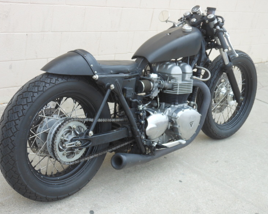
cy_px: 107
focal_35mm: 53
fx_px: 420
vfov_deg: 28.6
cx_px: 123
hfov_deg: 35.4
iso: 80
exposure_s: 1/200
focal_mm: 8.9
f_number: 4
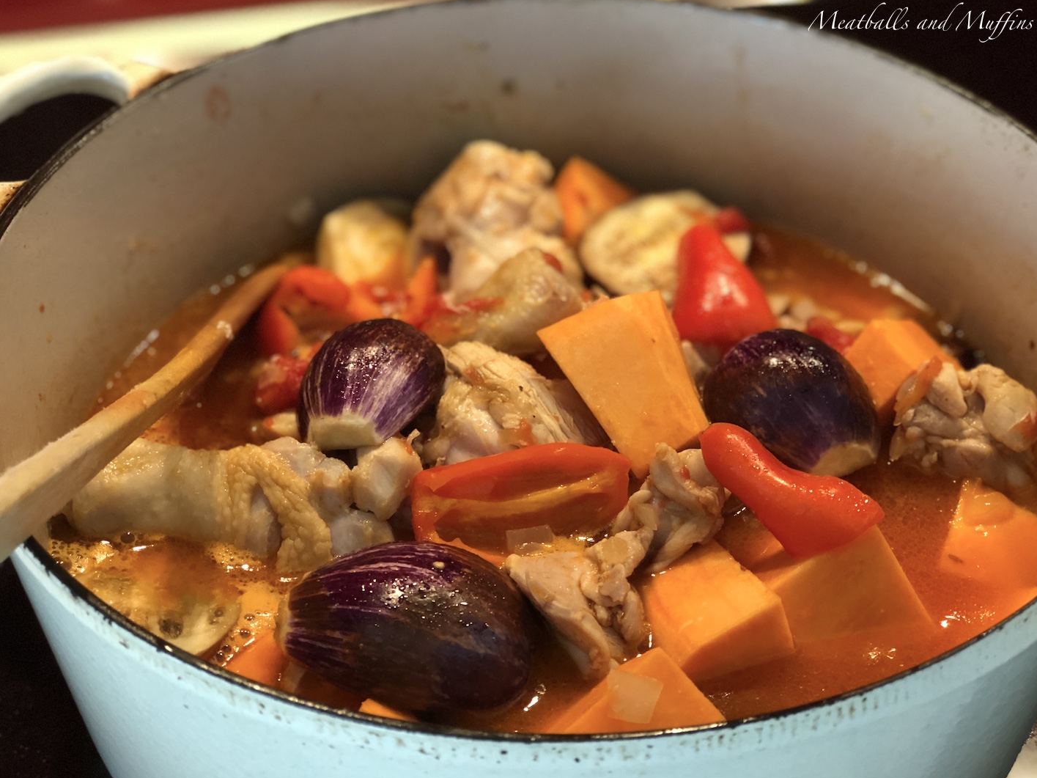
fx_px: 1737
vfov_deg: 25.2
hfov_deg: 33.2
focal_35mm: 58
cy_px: 392
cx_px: 527
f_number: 2.8
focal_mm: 6.6
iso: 320
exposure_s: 1/50
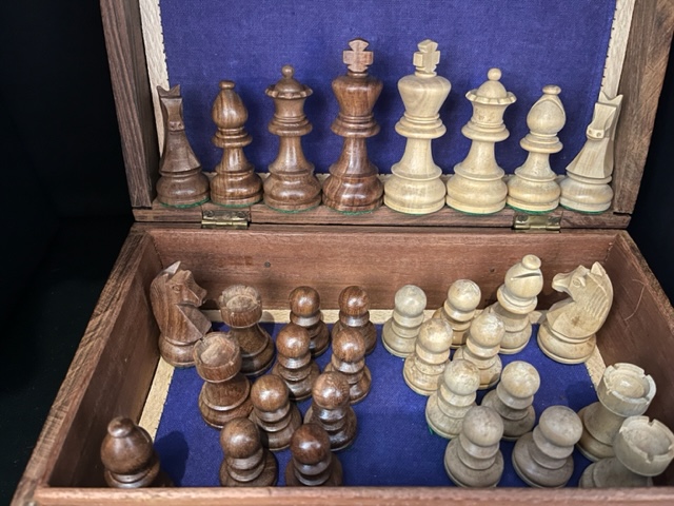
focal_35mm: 26
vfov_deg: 53.1
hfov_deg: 67.3
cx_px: 337
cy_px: 253
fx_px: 506
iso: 640
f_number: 1.6
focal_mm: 5.1
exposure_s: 1/17
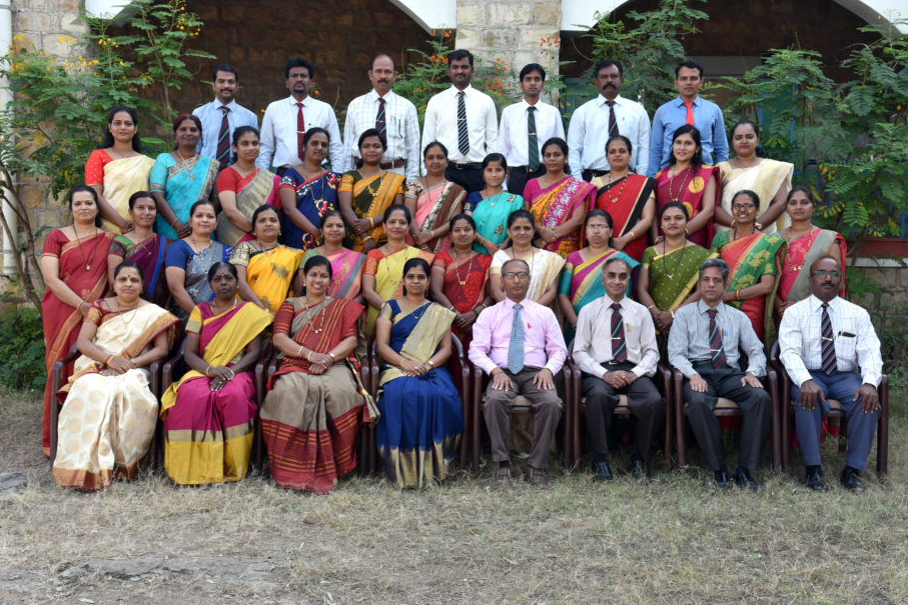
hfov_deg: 47.4
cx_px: 463
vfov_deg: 32.6
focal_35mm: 41
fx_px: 1034
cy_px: 299
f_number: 8
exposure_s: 1/250
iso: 500
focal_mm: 40
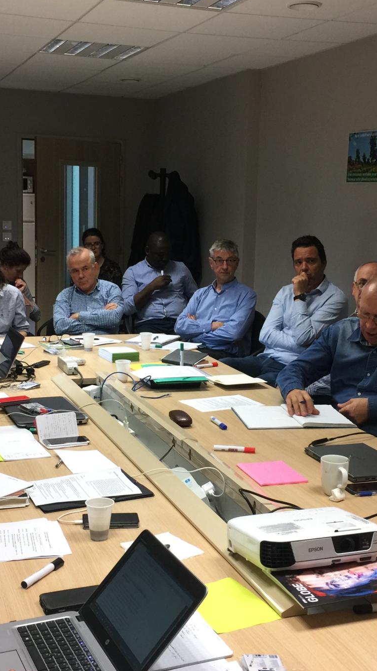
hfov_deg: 24.9
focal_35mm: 48
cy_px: 345
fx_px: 853
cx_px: 212
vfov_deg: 42.9
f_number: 2.2
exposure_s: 1/33
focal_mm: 4.15
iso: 64
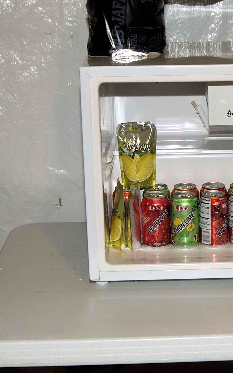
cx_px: 233
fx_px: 843
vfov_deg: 24.9
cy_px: 179
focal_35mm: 83
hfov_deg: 15.4
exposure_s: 1/60
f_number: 5
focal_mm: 28
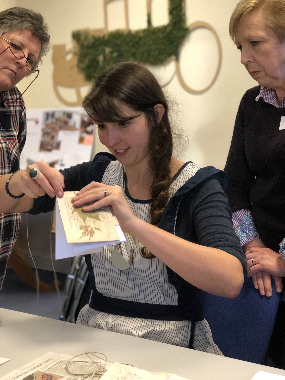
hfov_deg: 25.7
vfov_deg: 33.8
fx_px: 626
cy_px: 190
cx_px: 142
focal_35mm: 57
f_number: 2.8
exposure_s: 1/50
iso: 320
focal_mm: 6.6
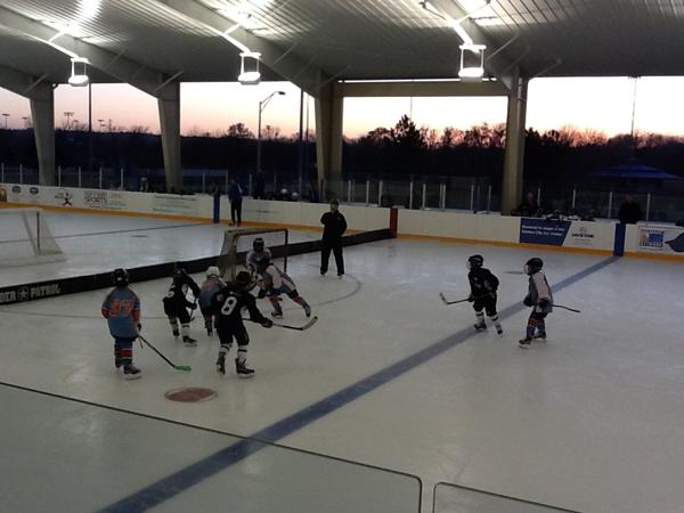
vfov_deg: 44.2
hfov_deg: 56.8
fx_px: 632
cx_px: 342
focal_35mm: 32
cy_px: 256
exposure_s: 1/120
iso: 100
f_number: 2.4
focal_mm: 2.03
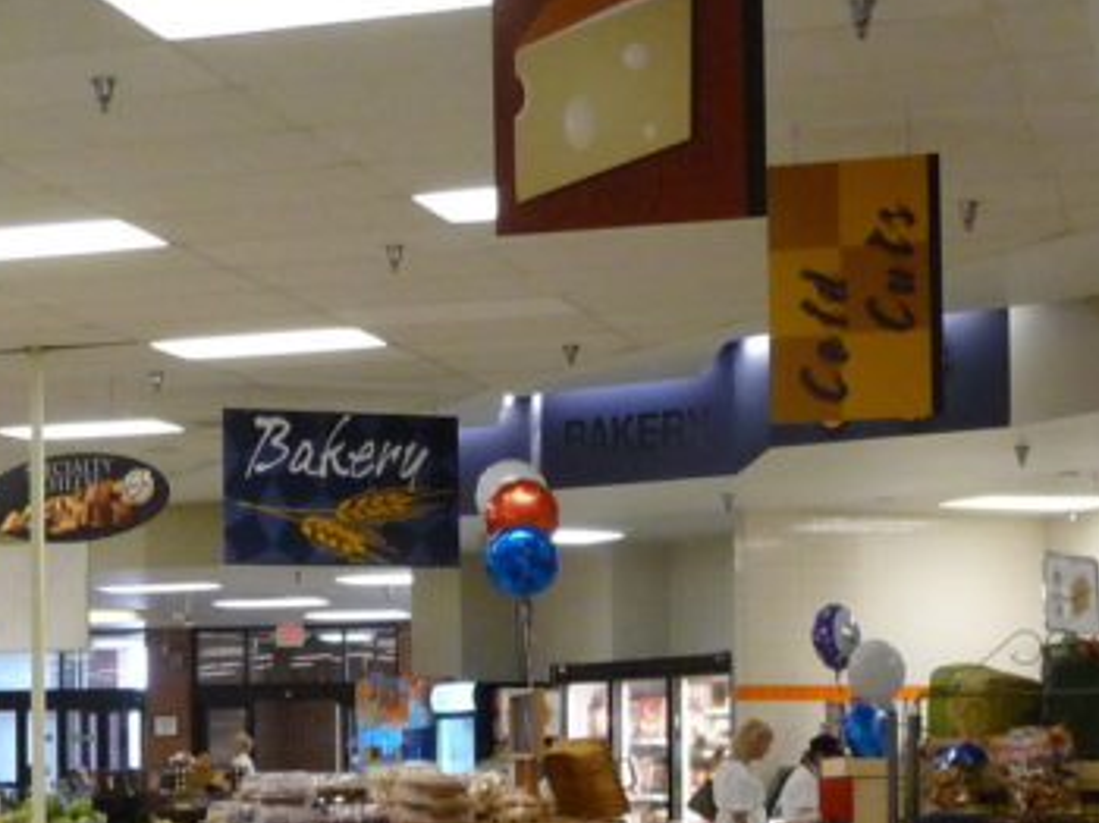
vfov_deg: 17.7
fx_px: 2602
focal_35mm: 82
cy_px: 722
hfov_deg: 23.7
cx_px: 311
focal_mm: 4.7
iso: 250
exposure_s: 1/30
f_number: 3.3
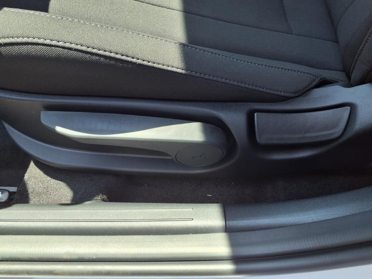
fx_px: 290
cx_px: 186
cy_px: 140
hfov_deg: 65.3
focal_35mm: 27
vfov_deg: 51.4
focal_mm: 3.58
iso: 40
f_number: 1.9
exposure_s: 1/182
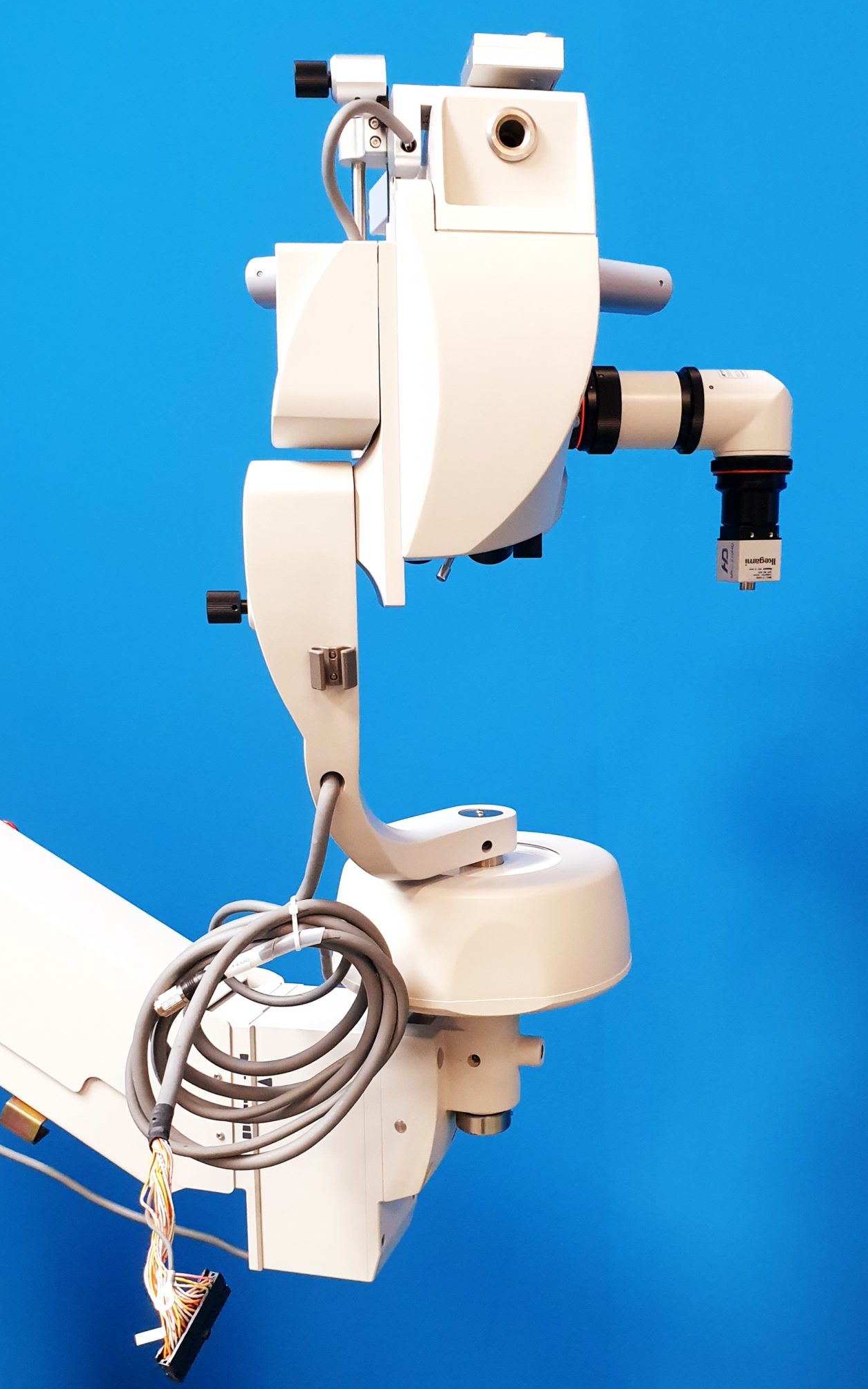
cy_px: 770
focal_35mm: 35
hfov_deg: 36.2
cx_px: 502
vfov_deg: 55.2
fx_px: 1325
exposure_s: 1/50
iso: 400
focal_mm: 4.3
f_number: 2.4
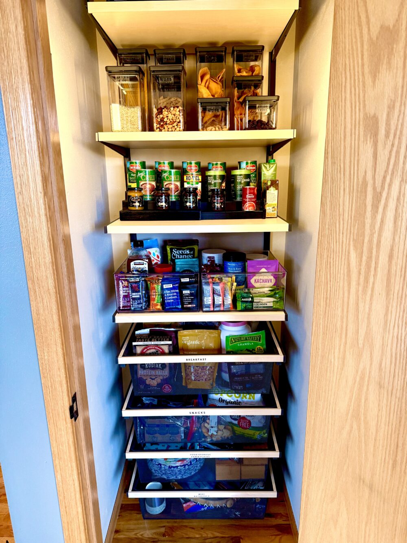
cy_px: 272
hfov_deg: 56.8
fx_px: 376
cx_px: 204
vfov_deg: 71.6
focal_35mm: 24
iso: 320
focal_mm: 6.76
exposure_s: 1/60
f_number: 1.78
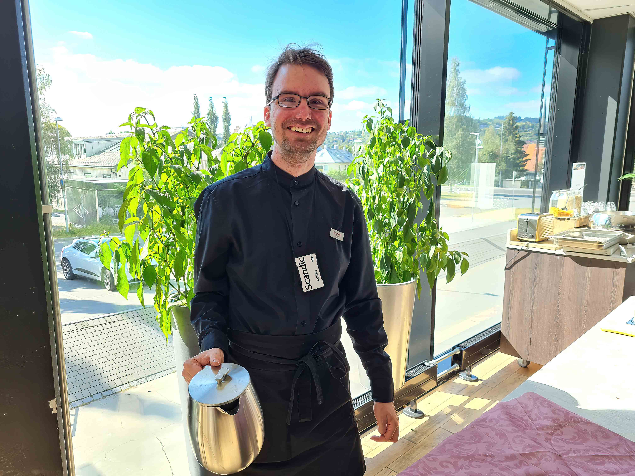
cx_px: 318
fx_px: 477
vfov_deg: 53.1
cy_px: 238
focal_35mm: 26
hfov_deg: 67.3
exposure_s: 1/188
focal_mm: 5.4
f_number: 1.8
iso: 50
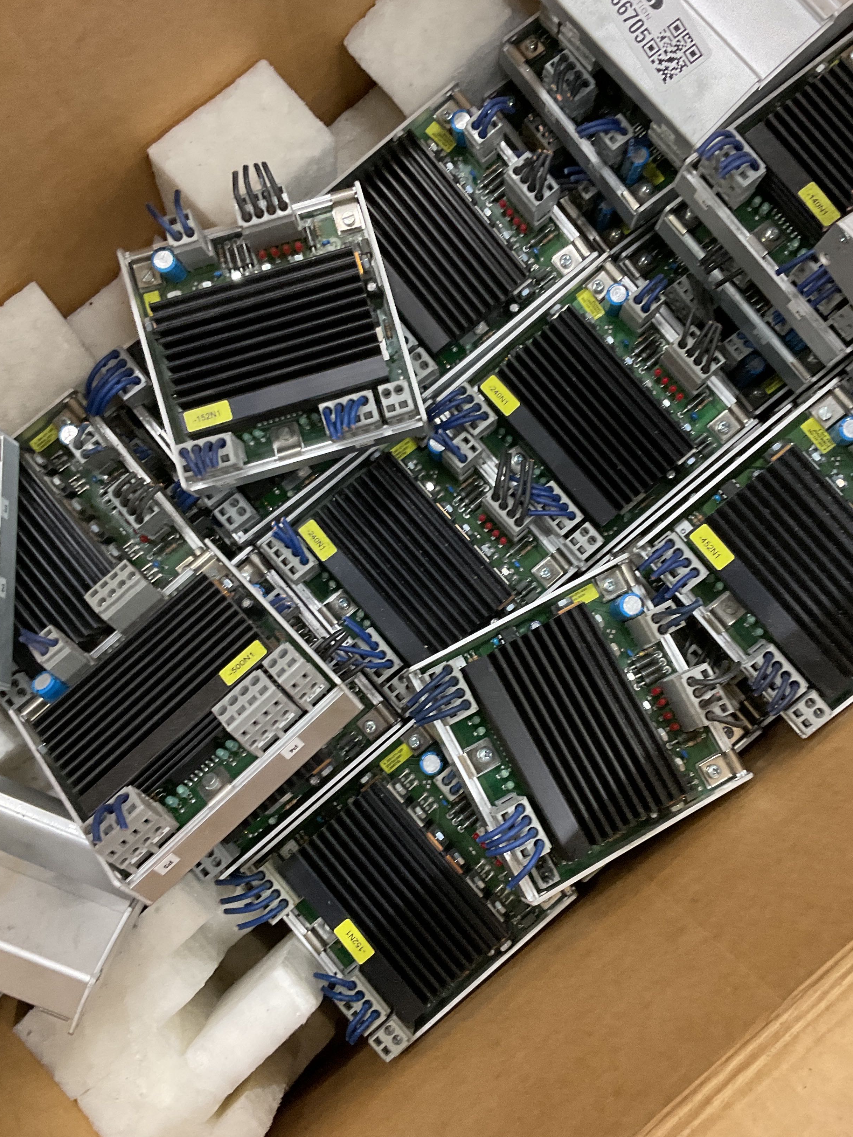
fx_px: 1182
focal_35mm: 36
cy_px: 591
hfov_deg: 39.7
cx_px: 447
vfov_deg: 51.3
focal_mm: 3
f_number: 1.8
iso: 160
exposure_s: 1/50
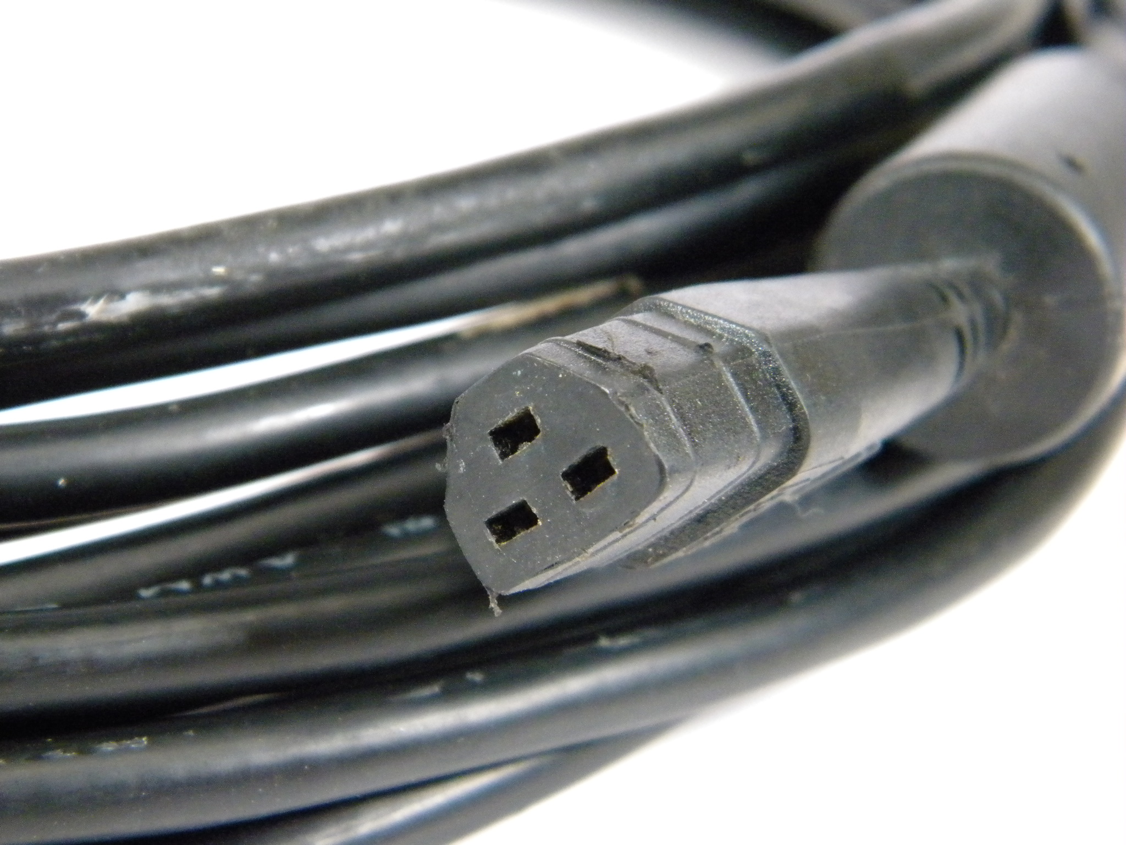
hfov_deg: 23.6
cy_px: 422
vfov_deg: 17.8
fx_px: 2700
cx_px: 563
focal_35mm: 83
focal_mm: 15.1
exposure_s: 1/104
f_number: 4.5
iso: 800
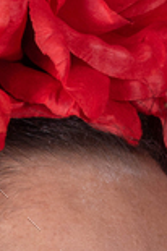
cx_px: 107
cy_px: 535
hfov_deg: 3.2
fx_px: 2985
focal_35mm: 428
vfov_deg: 4.7
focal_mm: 50
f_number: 10
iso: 100
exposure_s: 1/125
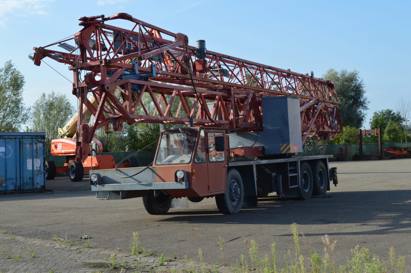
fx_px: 684
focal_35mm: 60
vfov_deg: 22.6
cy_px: 136
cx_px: 206
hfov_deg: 33.4
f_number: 7.1
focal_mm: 40
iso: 100
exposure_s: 1/200
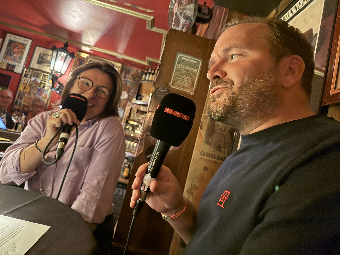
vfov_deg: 56.8
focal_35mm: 24
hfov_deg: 71.6
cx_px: 170
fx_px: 236
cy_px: 128
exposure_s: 1/25
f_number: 1.78
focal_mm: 6.76
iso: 1600
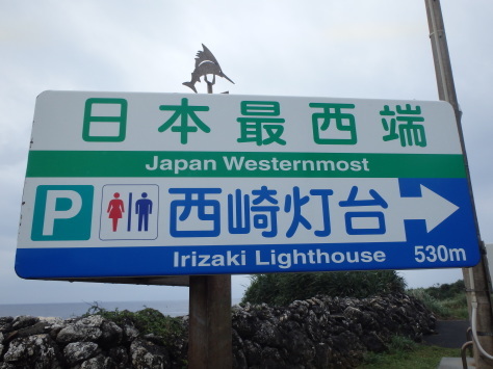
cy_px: 184
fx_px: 399
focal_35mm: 28
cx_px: 246
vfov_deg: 49.7
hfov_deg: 63.5
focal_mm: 5
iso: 125
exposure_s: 1/400
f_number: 3.9
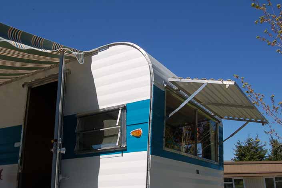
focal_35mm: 39
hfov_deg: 49.6
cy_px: 94
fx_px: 305
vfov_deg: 34.2
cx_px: 141
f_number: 25
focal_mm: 26
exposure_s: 1/60
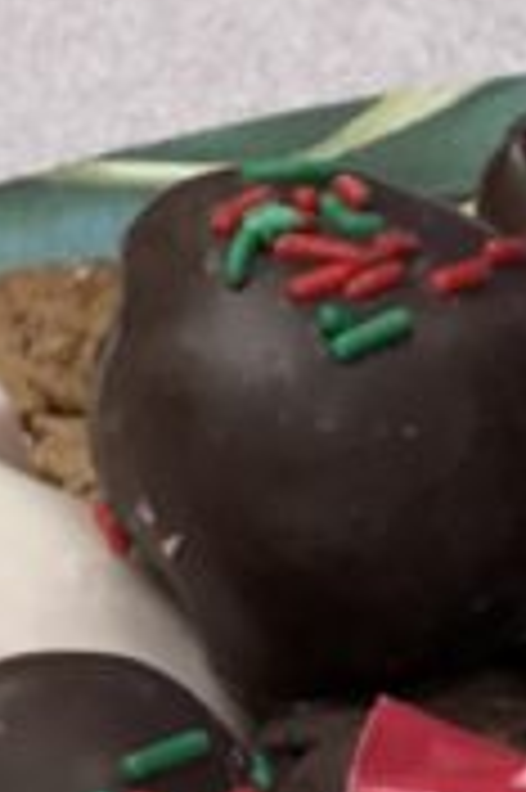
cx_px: 818
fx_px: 7576
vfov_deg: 5.8
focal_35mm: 345
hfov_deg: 4.0
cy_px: 1728
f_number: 2.8
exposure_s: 1/60
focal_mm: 6.6
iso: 200
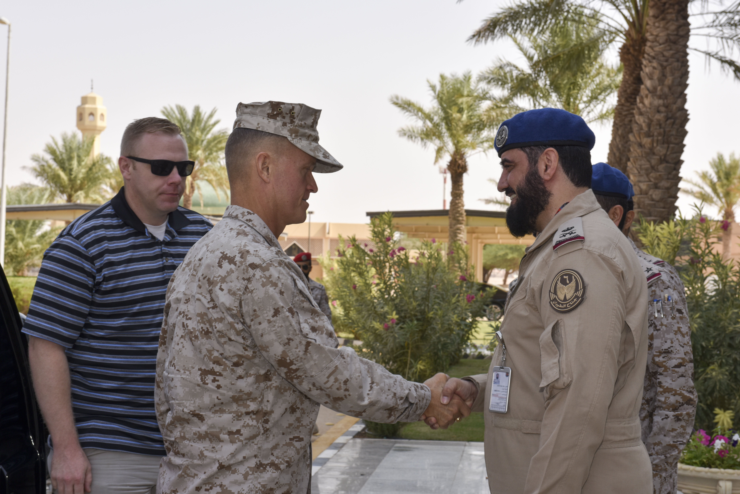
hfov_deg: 28.8
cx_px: 370
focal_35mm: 70
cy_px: 247
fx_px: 1439
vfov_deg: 19.5
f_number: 14
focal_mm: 70
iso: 250
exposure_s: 1/250
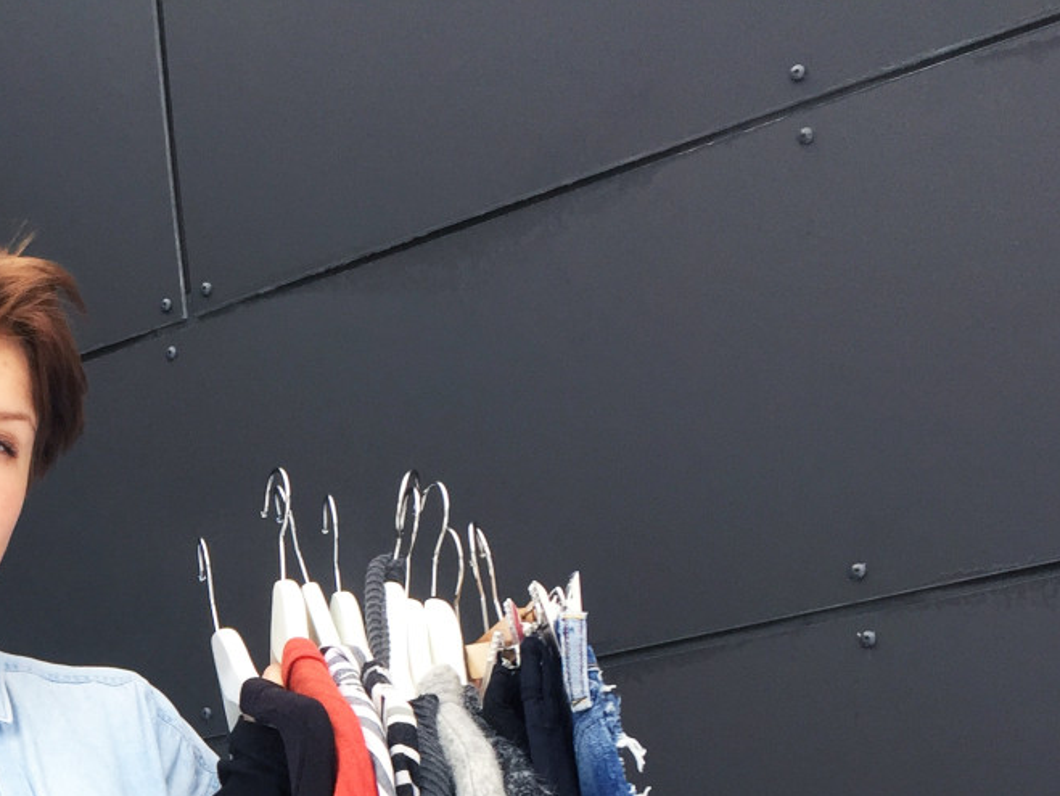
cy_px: 967
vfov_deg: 19.5
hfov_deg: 25.5
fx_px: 2175
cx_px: -85
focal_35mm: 71
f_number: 2.2
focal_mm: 4.15
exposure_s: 1/100
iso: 32
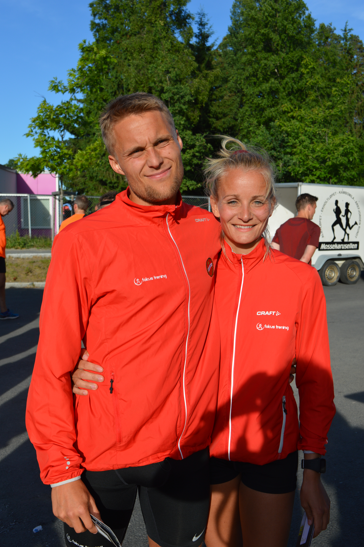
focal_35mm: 38
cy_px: 274
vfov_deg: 51.3
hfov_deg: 35.4
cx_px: 182
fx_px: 570
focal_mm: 25
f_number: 9
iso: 100
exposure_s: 1/320
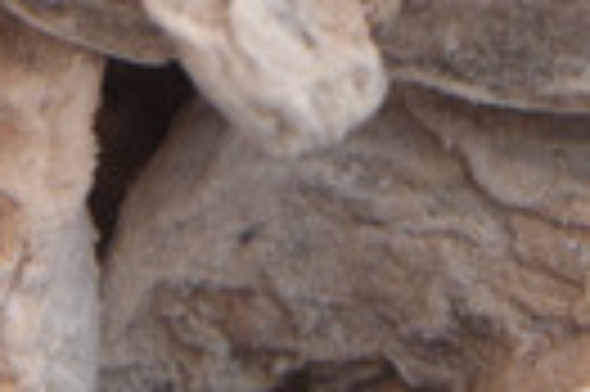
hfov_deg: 2.3
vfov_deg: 1.5
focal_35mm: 881
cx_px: 410
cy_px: -1099
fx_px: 14419
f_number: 10
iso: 200
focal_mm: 75
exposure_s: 1/125
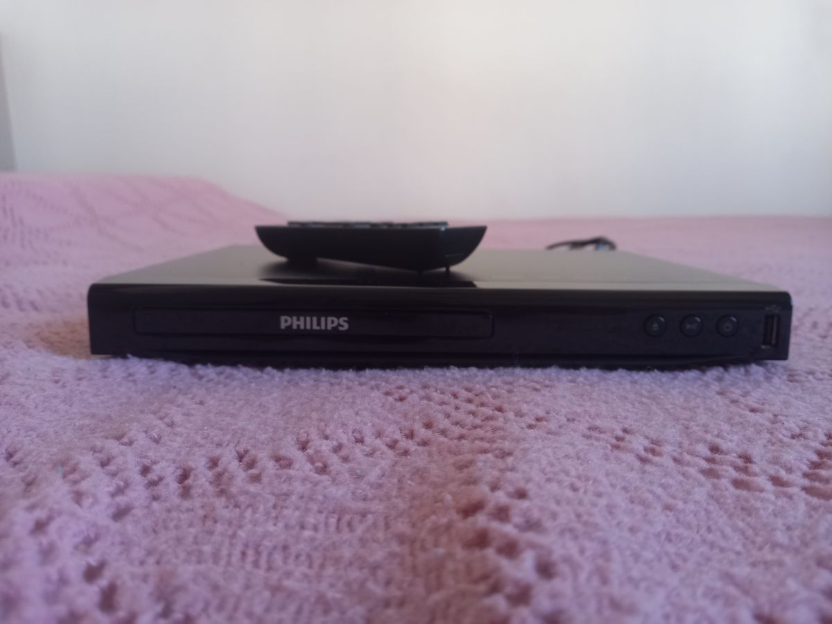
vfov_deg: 54.9
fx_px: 601
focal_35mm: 25
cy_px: 312
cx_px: 416
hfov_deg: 69.4
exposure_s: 1/59
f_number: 2
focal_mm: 4.6
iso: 160
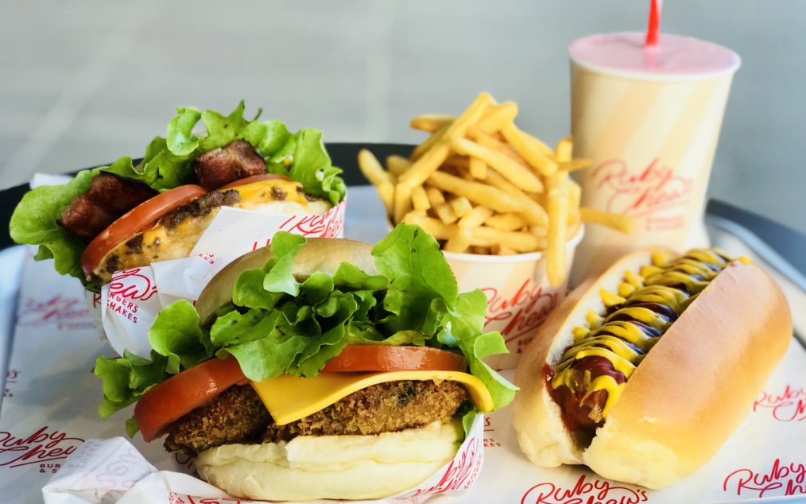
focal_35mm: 61
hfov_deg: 33.5
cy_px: 228
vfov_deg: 21.3
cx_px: 401
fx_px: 1340
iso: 20
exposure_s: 1/132
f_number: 2.8
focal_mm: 6.6
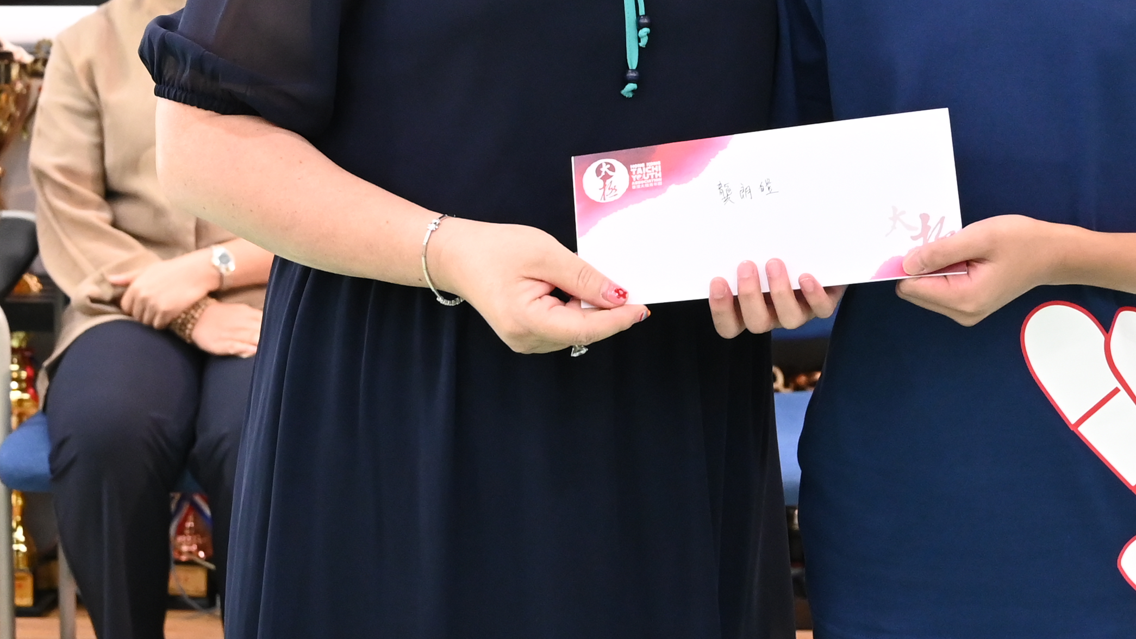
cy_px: 48
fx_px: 3103
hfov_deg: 20.7
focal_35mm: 103
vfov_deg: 11.7
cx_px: 754
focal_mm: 34
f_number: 5.6
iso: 2500
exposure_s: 1/60
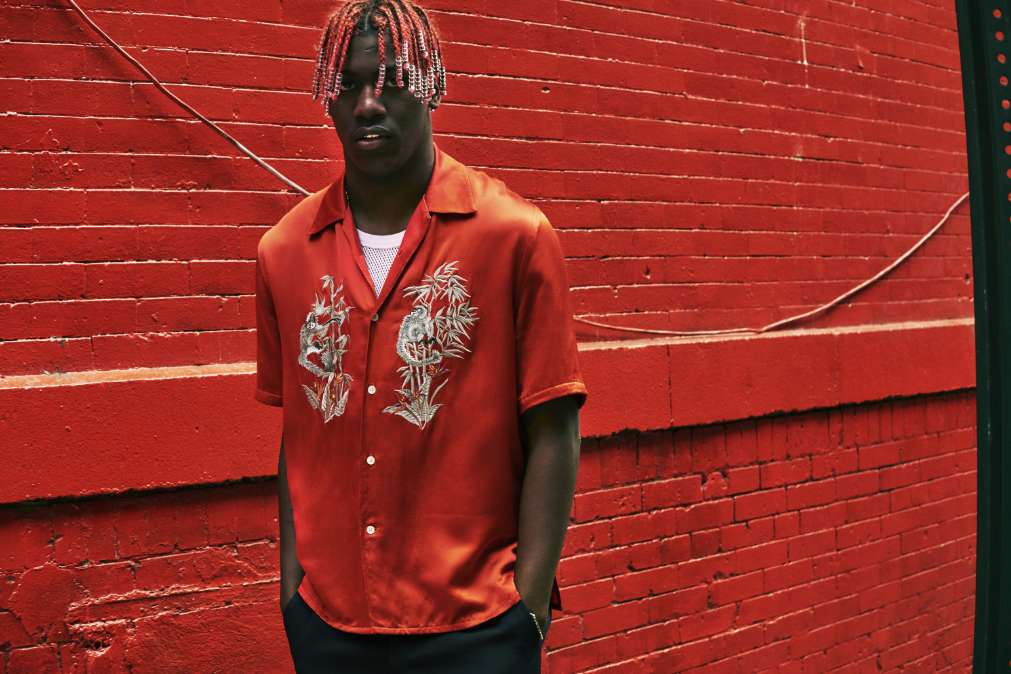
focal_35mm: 53
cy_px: 337
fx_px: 1488
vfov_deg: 25.5
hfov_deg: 37.5
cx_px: 506
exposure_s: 1/180
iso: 400
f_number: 4.5
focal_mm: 35
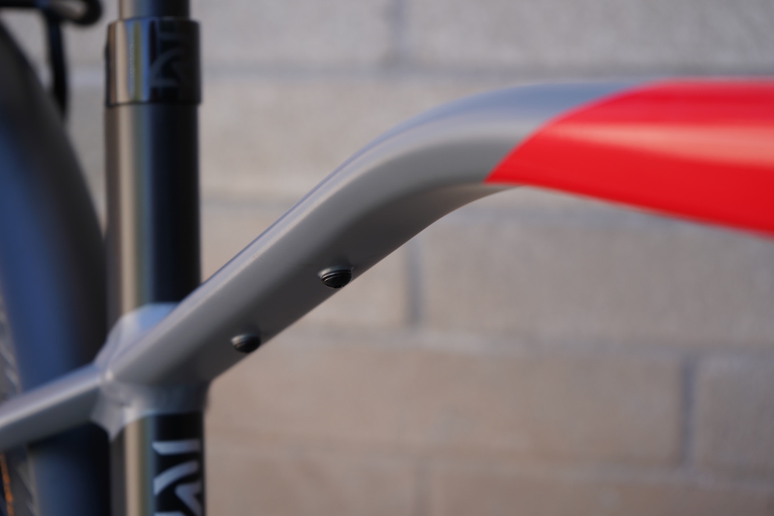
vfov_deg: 19.5
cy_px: 258
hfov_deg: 28.8
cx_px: 387
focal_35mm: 70
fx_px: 1505
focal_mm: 70
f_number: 5.6
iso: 320
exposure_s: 1/160
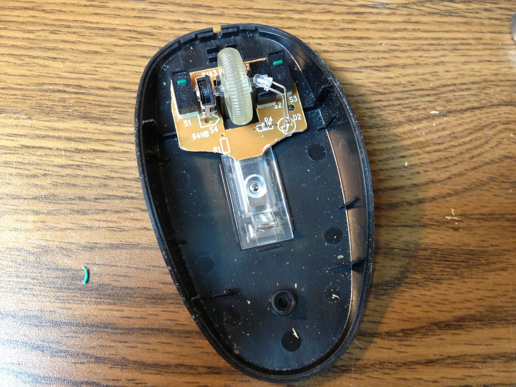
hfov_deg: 52.6
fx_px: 522
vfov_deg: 40.7
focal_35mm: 35
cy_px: 194
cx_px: 258
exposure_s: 1/20
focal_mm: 4.28
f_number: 2.4
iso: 250
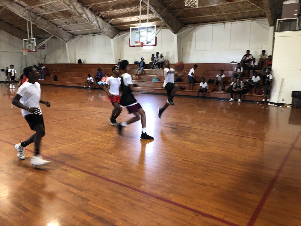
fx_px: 243
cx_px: 150
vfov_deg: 49.7
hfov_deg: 63.4
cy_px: 113
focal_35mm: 28
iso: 100
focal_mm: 3.99
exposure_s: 1/15
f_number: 1.8
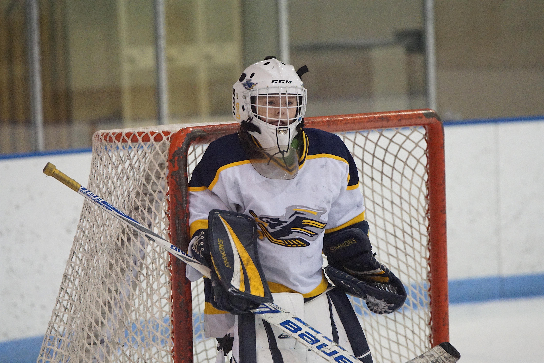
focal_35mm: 300
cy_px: 182
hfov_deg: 6.9
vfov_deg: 4.6
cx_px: 272
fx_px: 4536
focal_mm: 200
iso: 5000
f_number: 3.2
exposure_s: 1/500
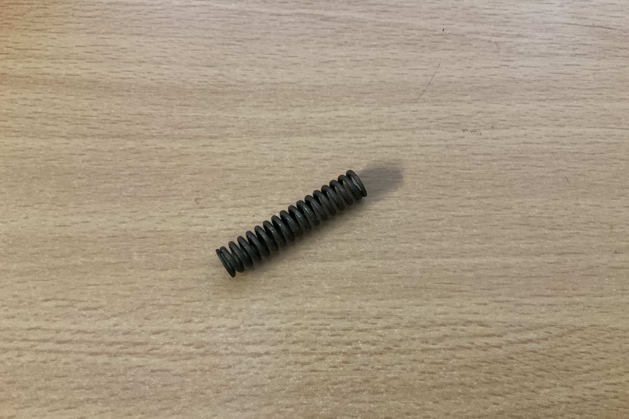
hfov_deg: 60.3
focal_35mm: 31
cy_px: 211
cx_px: 321
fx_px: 542
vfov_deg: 42.3
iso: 200
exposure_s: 1/50
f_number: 1.8
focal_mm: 3
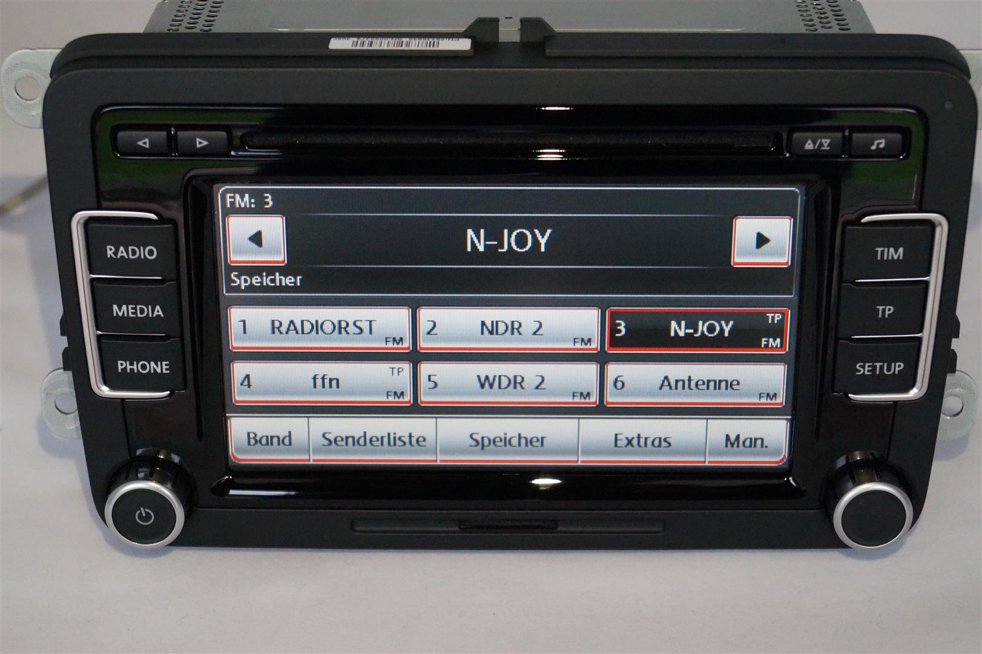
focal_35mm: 82
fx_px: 2249
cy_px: 327
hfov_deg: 24.6
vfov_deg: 16.5
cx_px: 491
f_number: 5.6
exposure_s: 1/50
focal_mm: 55
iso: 3200
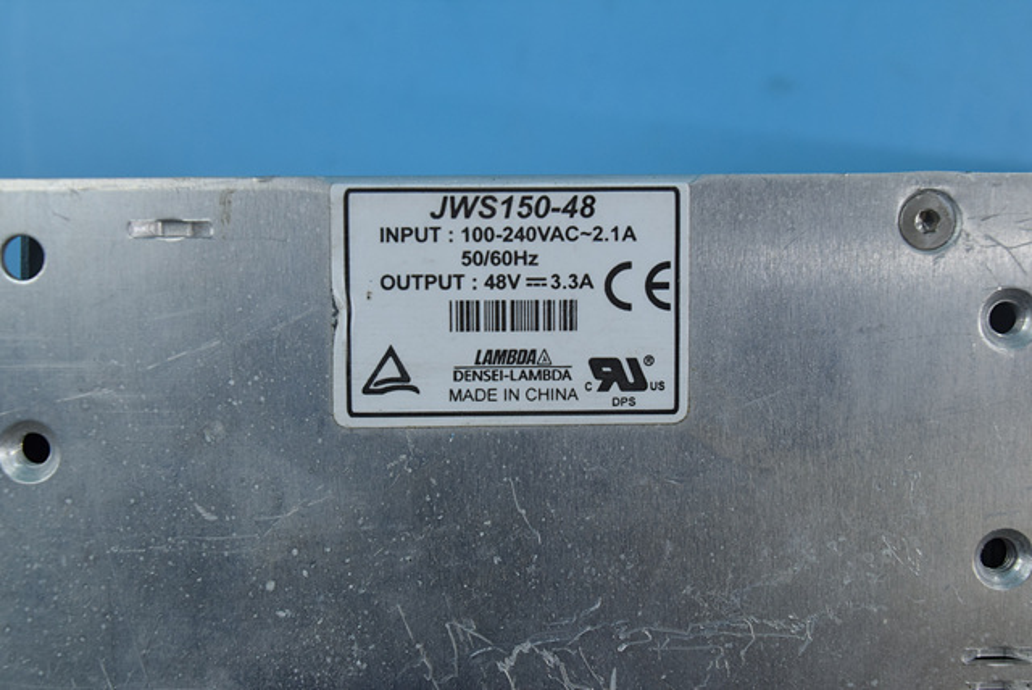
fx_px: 1463
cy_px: 345
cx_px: 516
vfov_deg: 26.5
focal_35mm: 51
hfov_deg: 38.8
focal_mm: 34
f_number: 8
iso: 800
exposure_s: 1/200
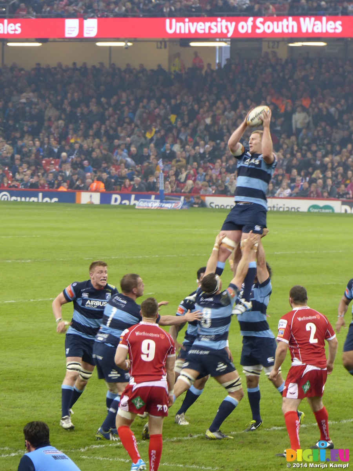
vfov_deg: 7.0
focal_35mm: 285
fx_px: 3875
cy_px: 236
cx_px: 176
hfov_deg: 5.2
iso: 200
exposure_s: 1/80
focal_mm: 51.2
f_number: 2.8
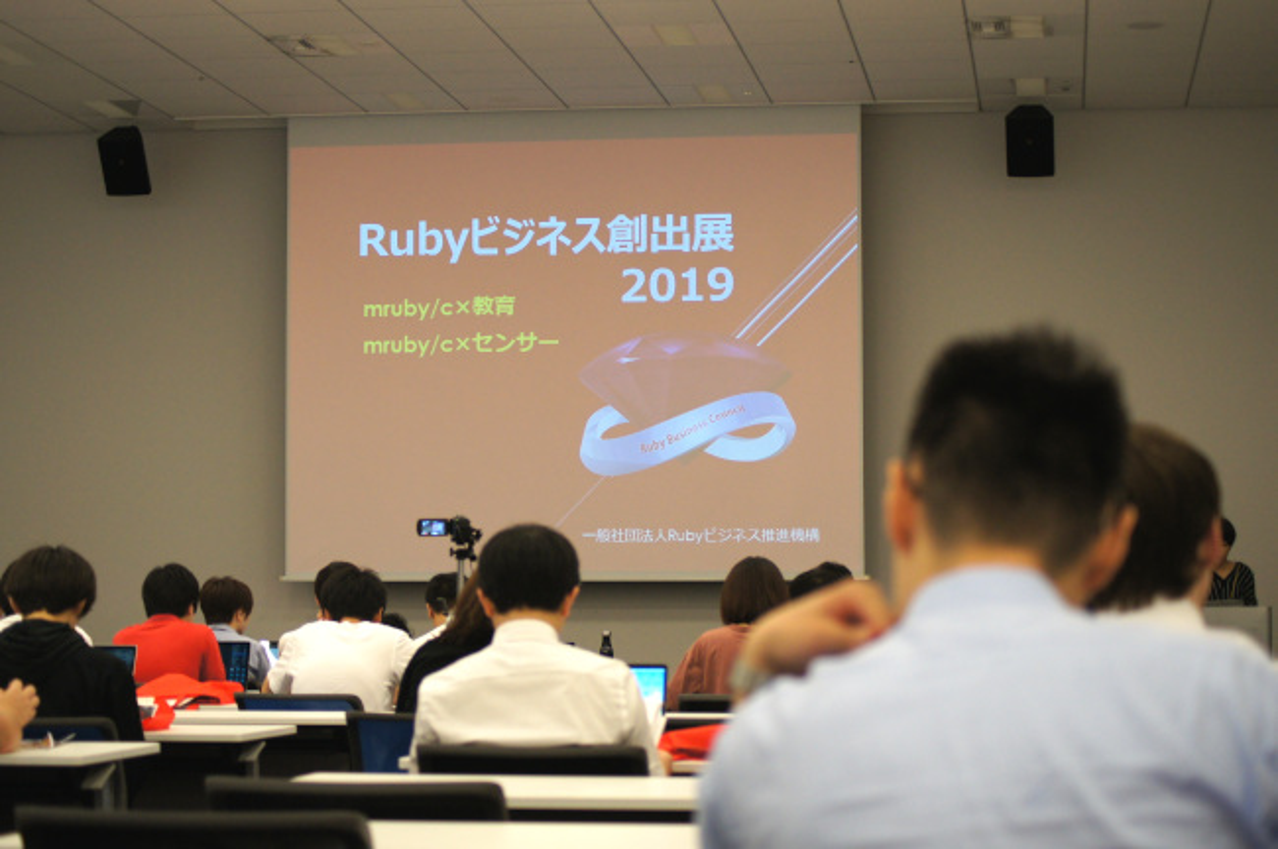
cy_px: 424
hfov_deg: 24.6
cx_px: 639
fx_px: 2926
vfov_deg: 16.5
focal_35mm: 82
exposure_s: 1/100
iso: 800
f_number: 4
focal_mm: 55
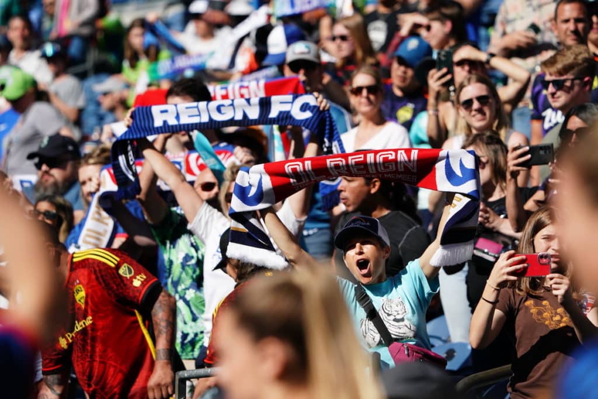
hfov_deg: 6.0
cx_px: 299
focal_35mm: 344
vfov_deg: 4.0
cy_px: 200
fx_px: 5715
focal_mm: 344
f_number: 6.3
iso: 1600
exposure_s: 1/8000
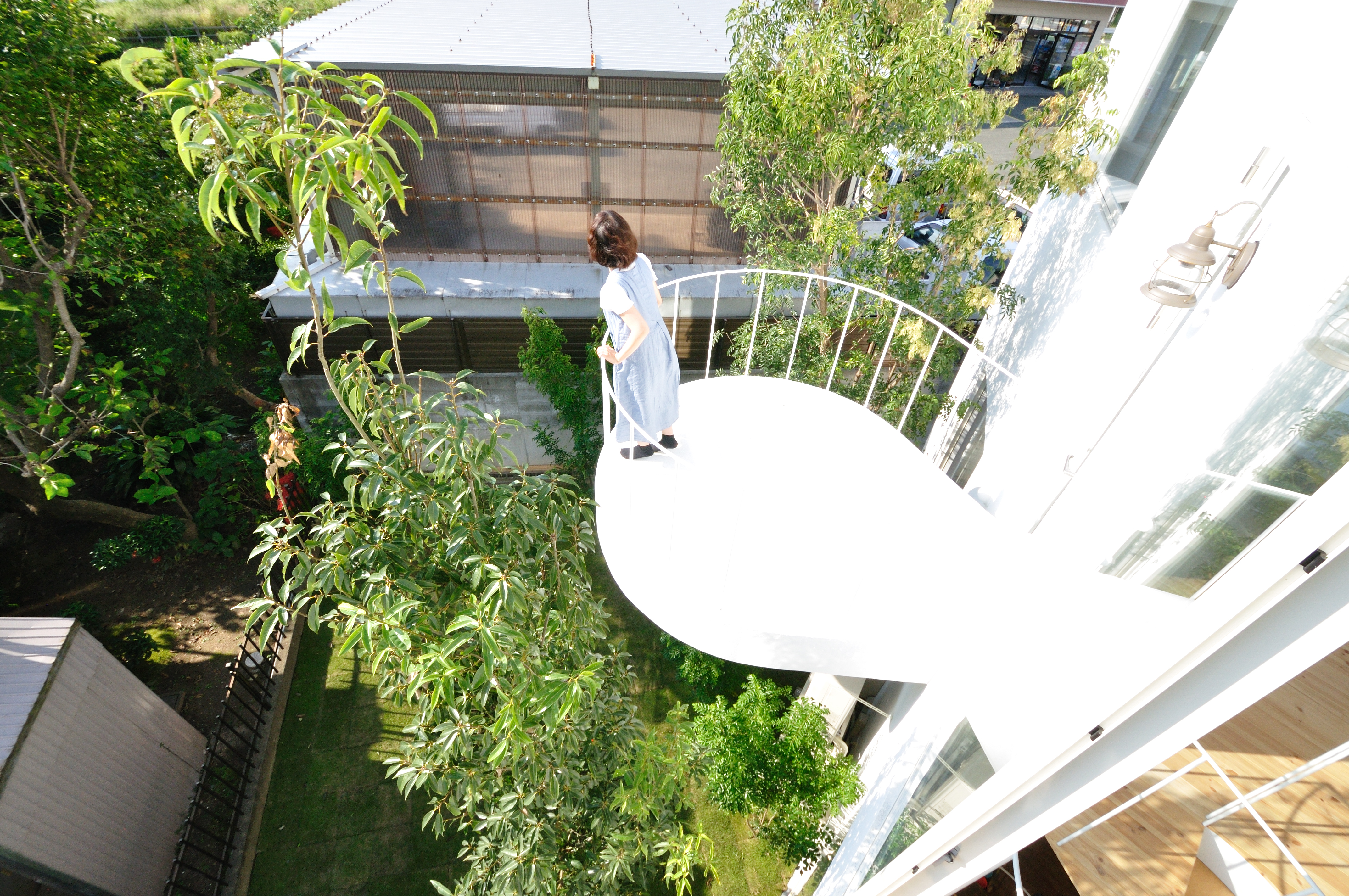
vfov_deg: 77.2
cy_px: 448
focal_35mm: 15
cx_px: 674
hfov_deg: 100.5
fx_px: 561
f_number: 9
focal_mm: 10
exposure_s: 1/320
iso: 200
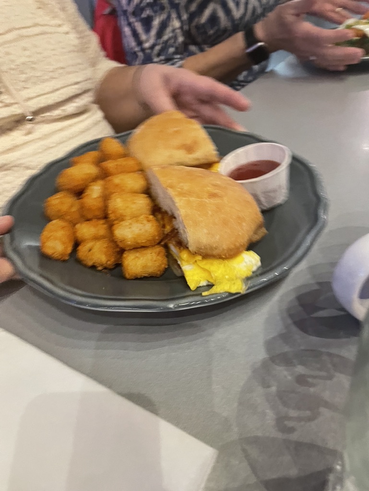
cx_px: 184
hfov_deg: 53.1
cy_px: 246
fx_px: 369
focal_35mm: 26
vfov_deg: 67.3
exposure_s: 1/30
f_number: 1.6
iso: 500
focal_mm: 4.2
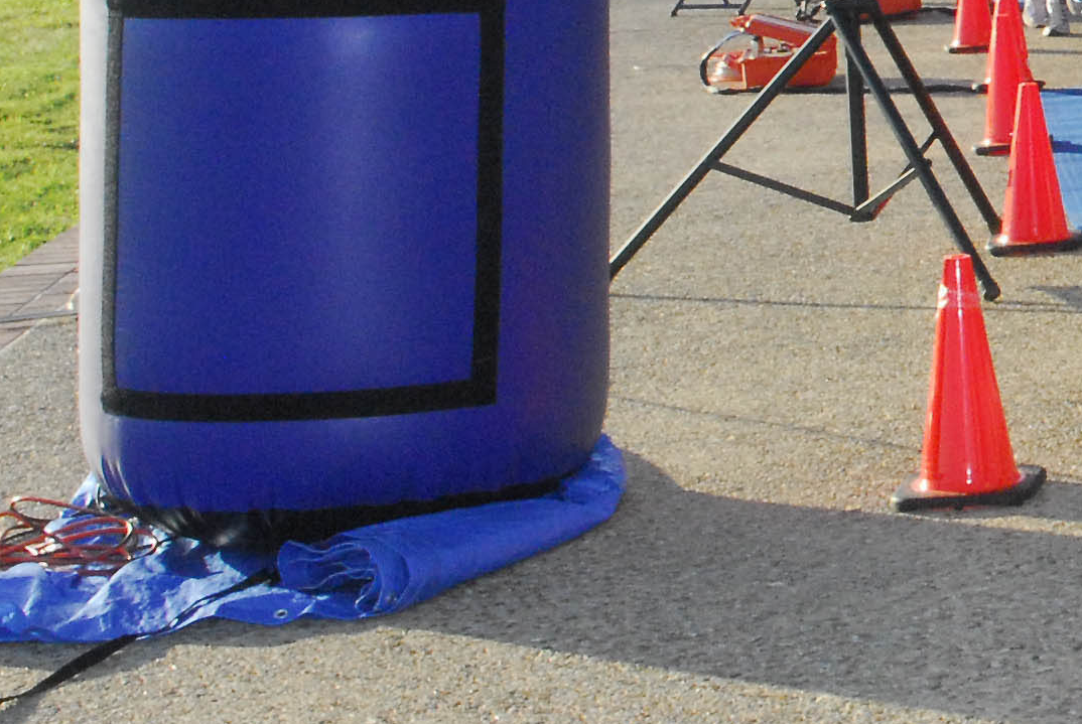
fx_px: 3581
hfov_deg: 15.7
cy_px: -222
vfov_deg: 11.3
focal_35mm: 119
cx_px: 1674
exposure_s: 1/250
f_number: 13
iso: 1250
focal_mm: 22
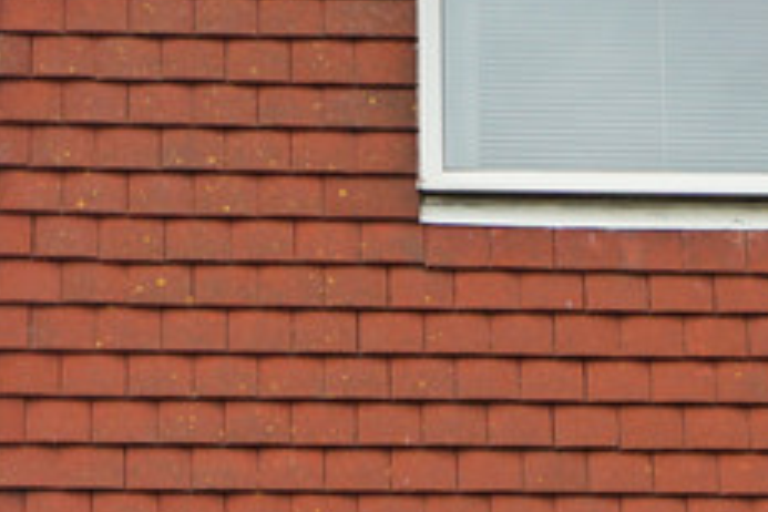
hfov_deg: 18.4
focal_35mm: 111
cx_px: 256
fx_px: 2368
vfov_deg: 11.9
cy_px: 740
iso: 100
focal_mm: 17
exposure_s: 1/200
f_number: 7.1
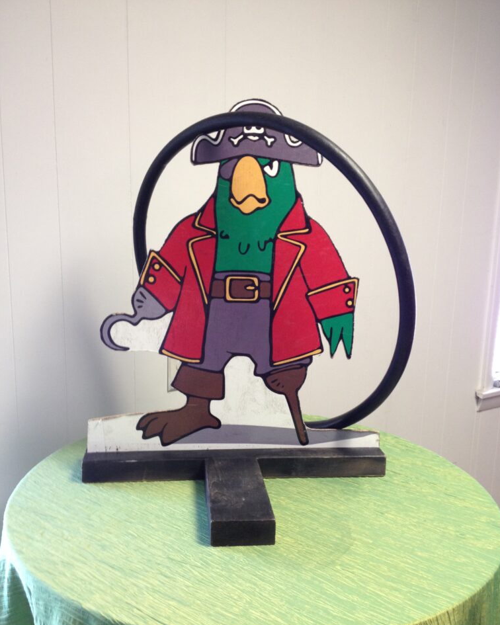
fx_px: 684
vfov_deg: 49.0
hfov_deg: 40.1
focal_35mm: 37
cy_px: 338
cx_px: 253
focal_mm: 4.28
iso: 80
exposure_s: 1/20
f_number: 2.4
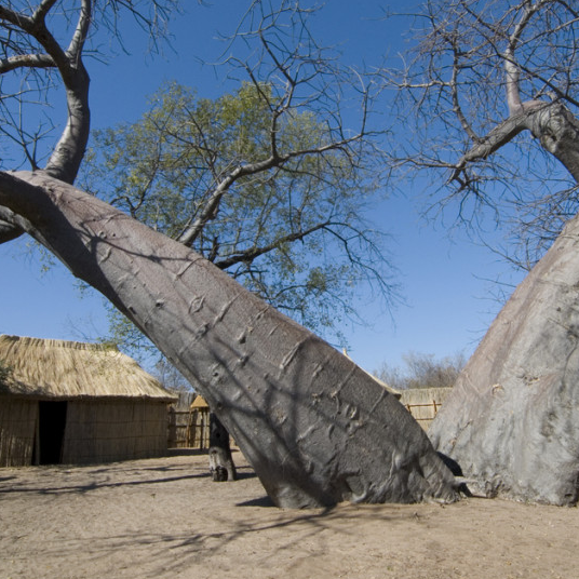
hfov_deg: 59.0
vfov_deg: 59.0
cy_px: 237
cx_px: 340
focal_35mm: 27
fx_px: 507
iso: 250
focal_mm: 11
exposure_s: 1/320
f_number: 8
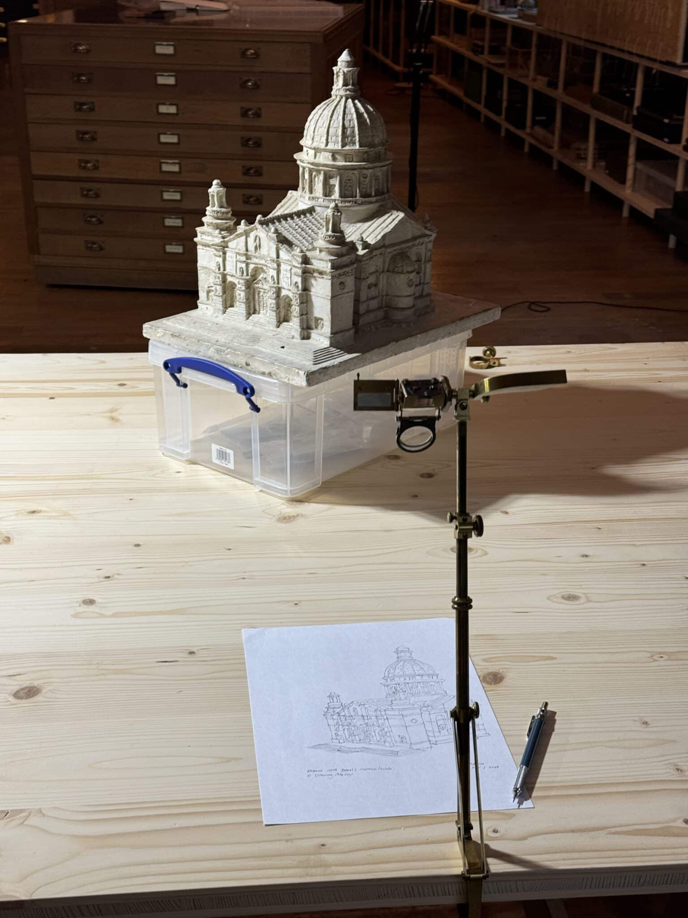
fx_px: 1272
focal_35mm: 48
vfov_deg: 39.7
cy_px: 459
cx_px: 344
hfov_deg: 30.3
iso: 100
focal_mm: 6.76
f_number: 1.78
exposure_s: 1/50
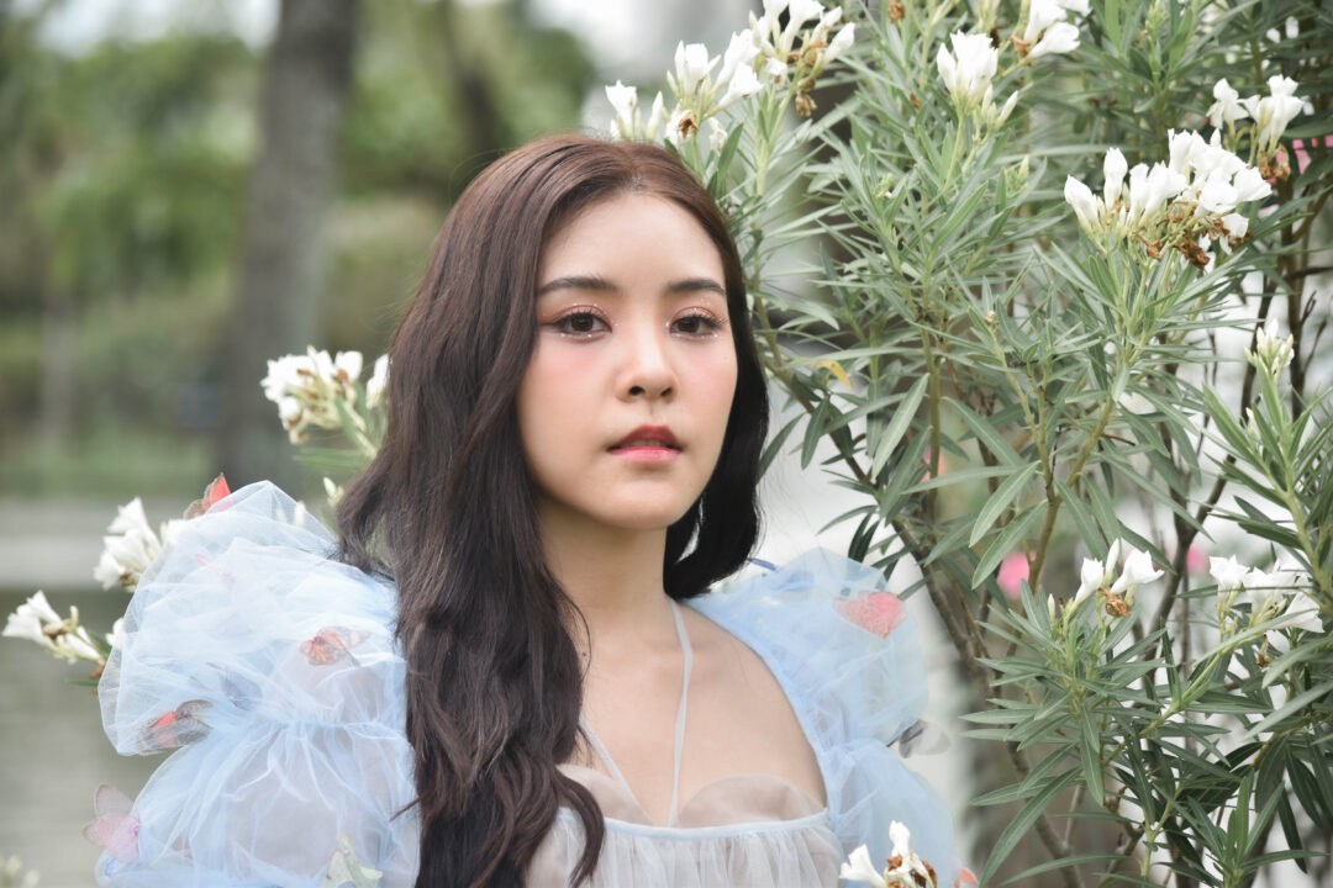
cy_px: 444
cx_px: 666
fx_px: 6442
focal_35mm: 174
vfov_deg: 7.9
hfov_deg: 11.8
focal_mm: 116
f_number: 4.8
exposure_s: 1/320
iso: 160
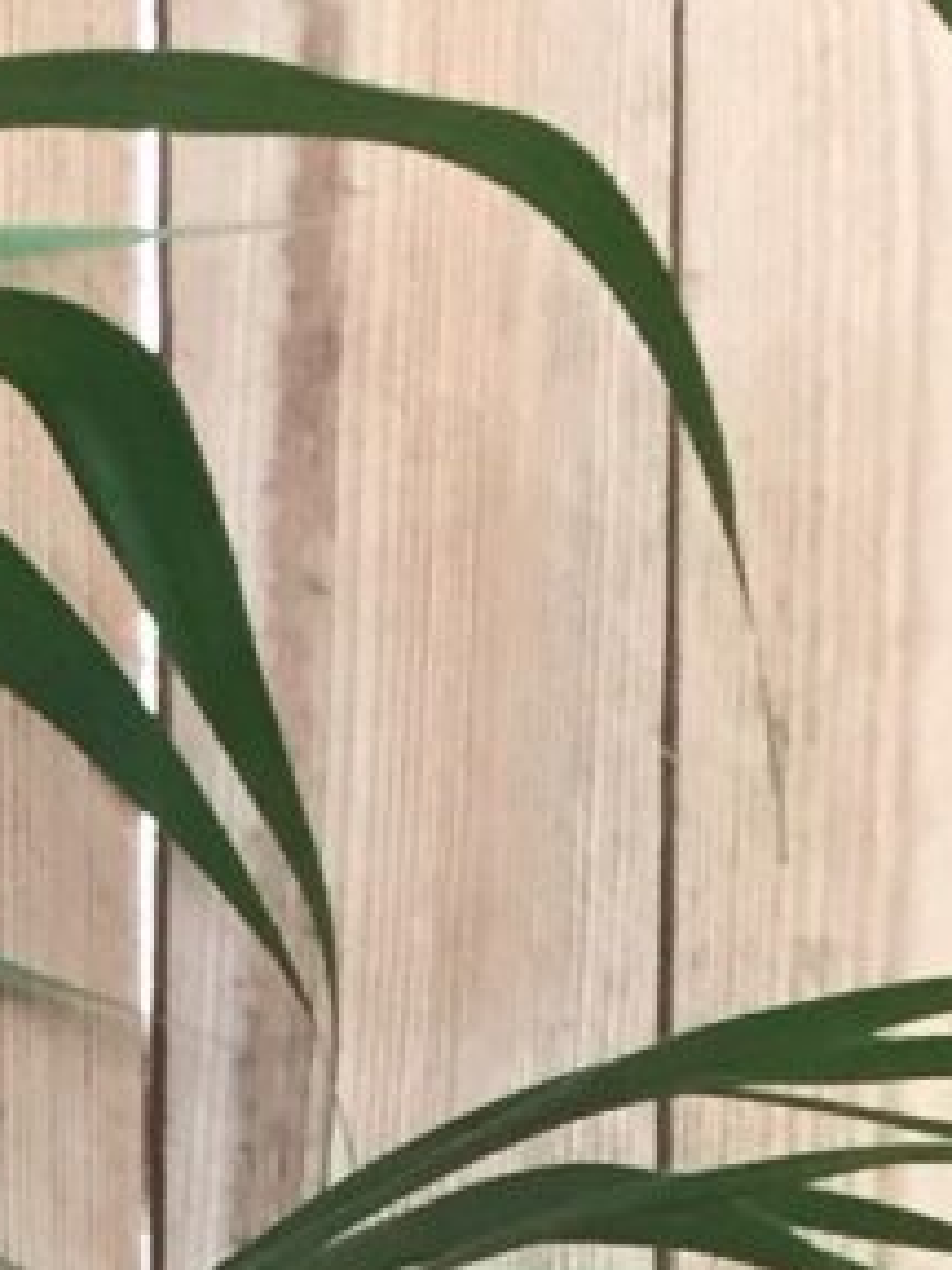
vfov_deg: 8.8
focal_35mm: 206
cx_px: -1115
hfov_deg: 6.9
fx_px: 7554
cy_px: 2928
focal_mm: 4.15
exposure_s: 1/33
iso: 100
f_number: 2.2
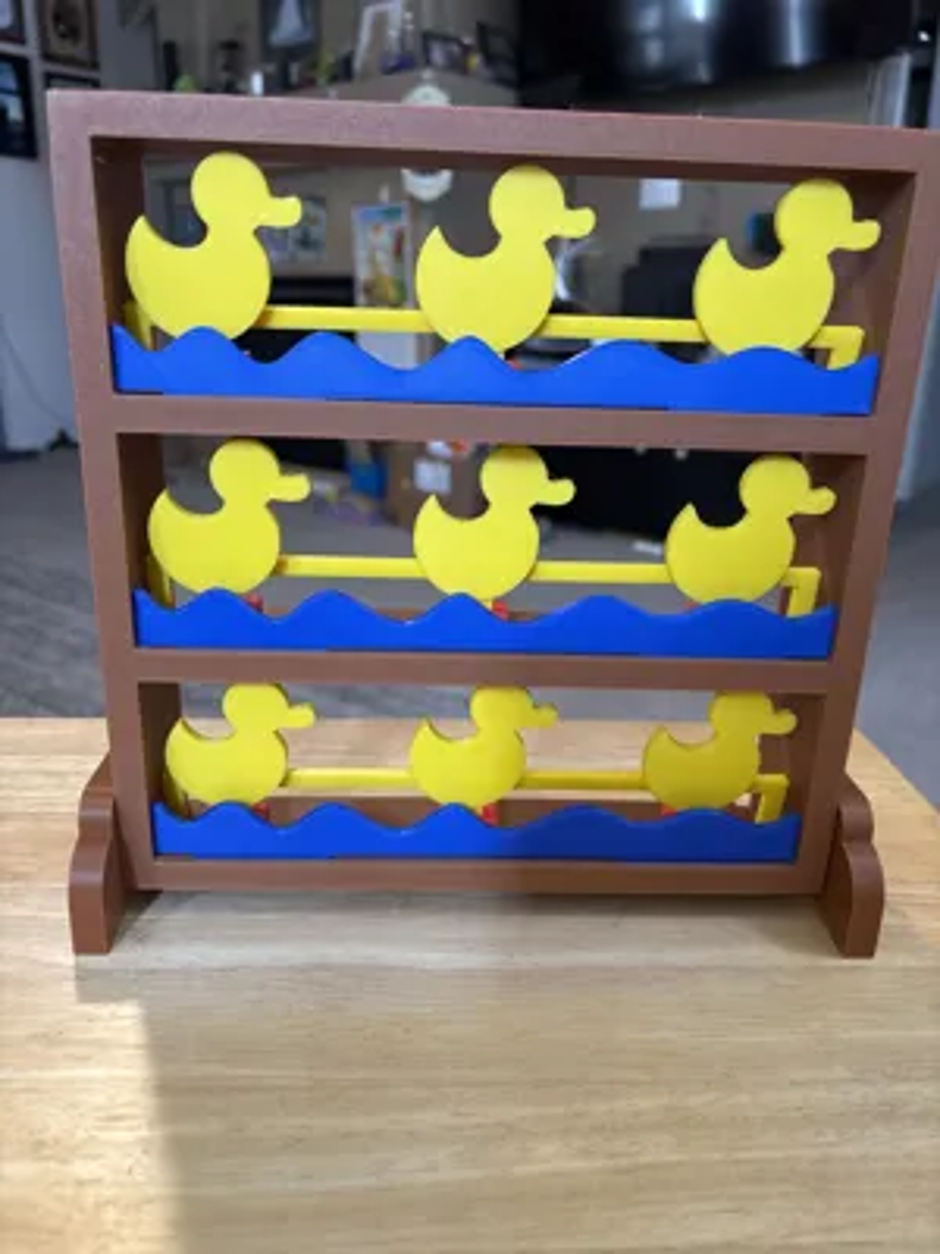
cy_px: 627
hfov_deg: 53.1
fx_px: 941
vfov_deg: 67.3
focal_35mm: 26
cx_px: 470
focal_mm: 5.96
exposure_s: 1/60
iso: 400
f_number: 1.6
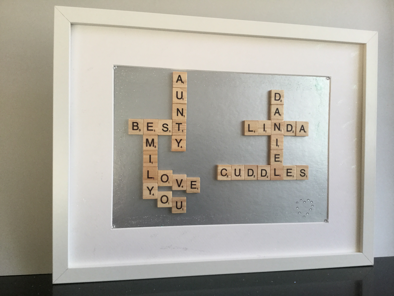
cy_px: 148
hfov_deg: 58.4
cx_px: 197
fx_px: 353
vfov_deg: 45.4
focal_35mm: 31
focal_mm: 3.3
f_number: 2.4
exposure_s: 1/30
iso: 32
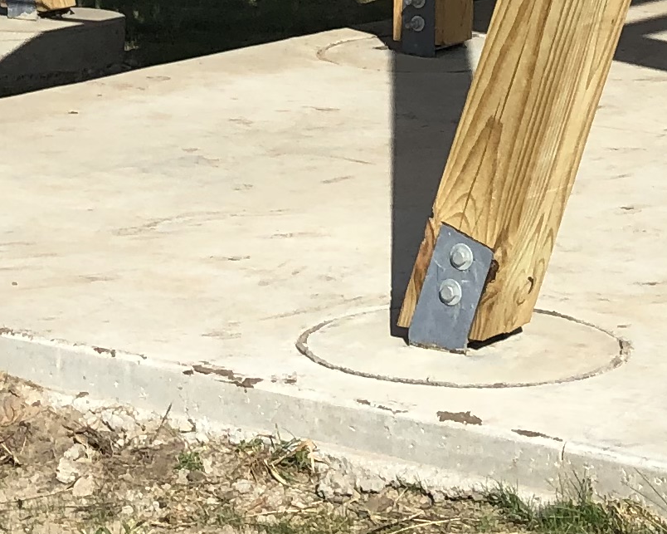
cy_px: -419
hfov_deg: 14.0
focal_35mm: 137
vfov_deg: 10.6
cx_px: 424
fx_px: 2704
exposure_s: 1/2183
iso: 20
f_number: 1.8
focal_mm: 4
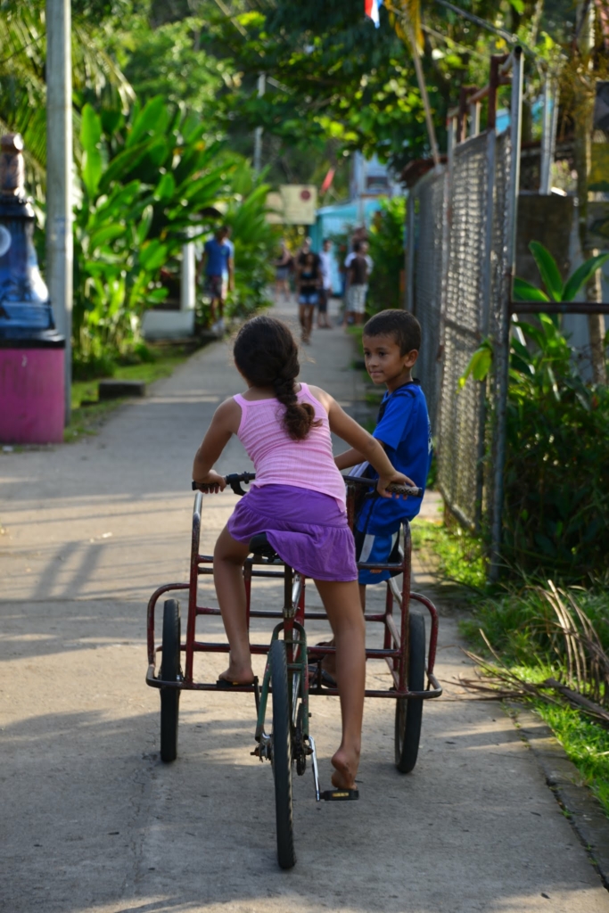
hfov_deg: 12.2
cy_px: 456
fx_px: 2841
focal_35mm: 112
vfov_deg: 18.3
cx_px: 304
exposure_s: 1/90
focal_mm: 112
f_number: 5.3
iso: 100
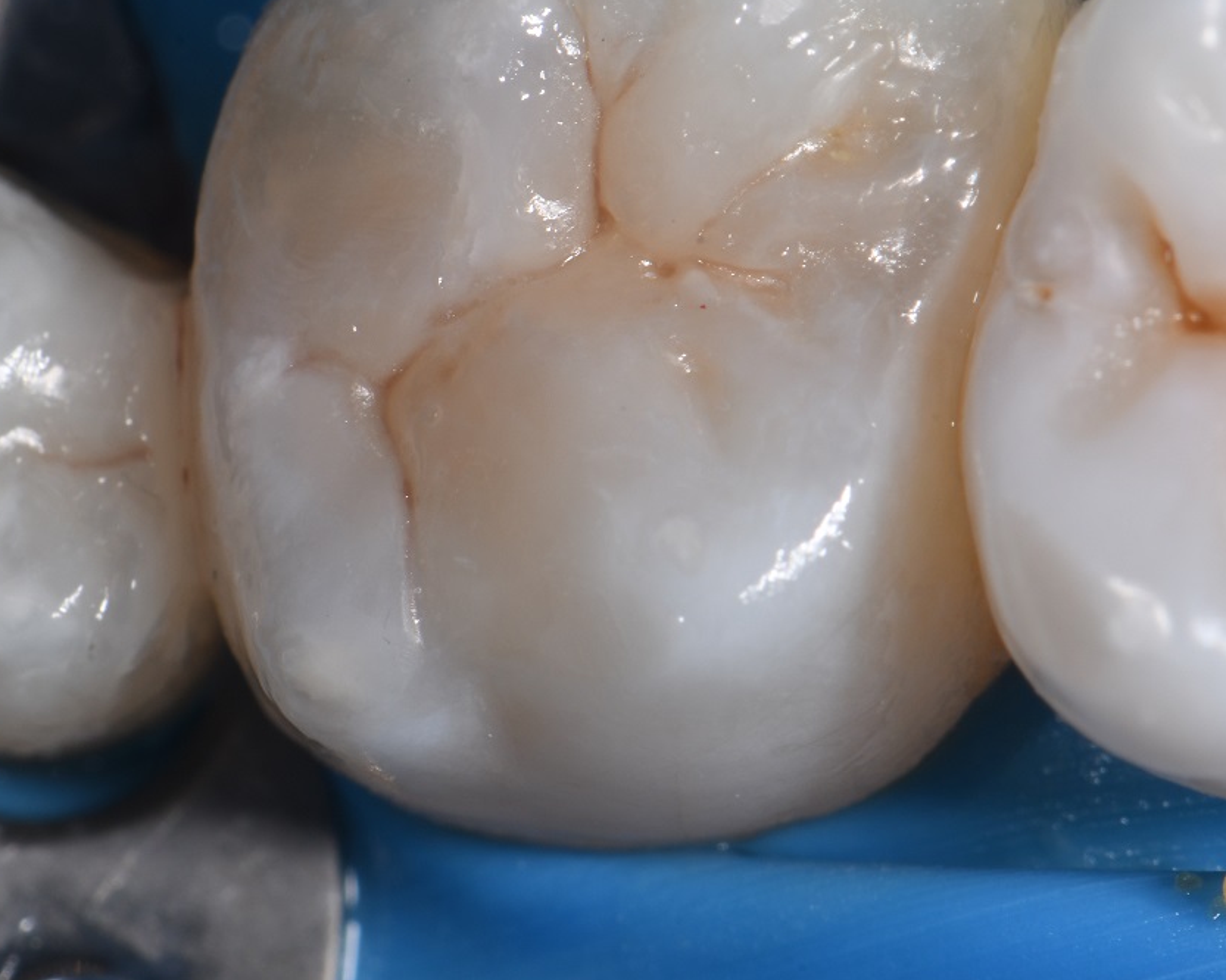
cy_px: 338
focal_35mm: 239
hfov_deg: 8.1
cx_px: 480
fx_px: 8670
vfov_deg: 6.5
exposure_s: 1/200
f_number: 32
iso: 200
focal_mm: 105
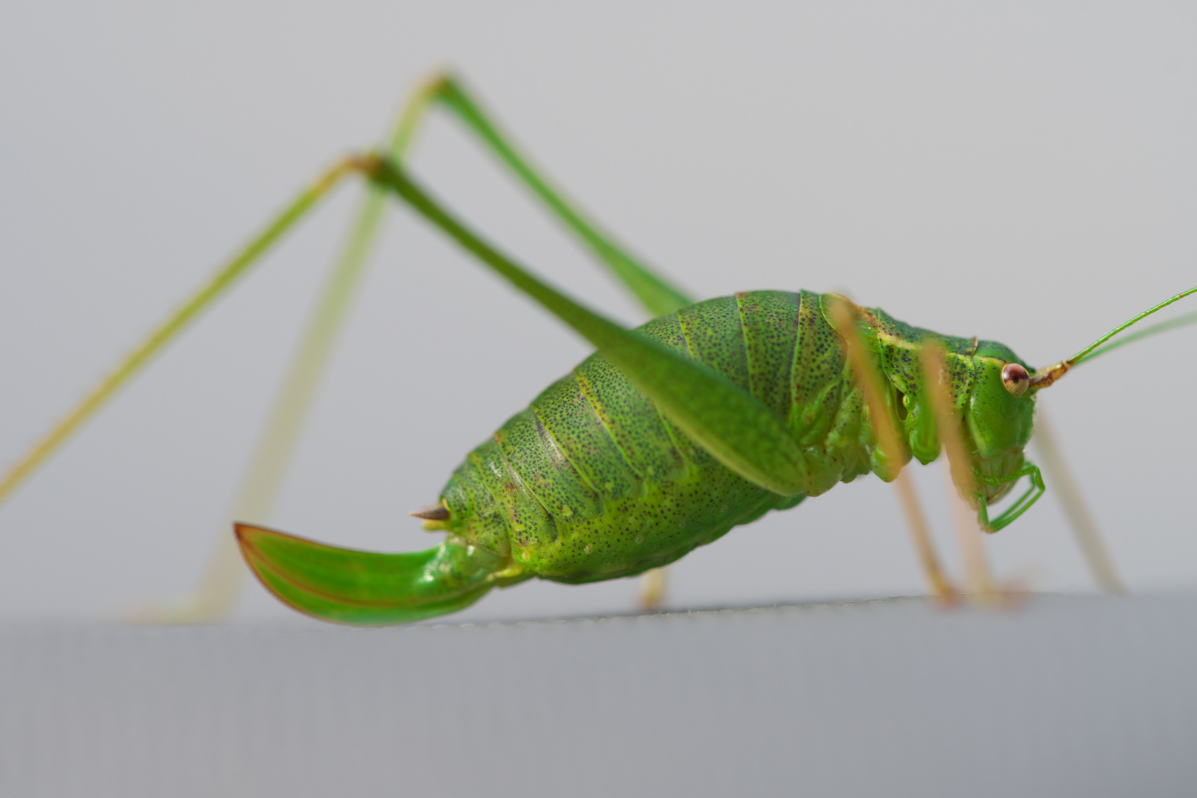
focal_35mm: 135
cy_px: 399
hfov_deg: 15.2
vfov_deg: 10.2
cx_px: 598
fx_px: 4488
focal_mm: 90
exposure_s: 1/80
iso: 100
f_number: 6.3
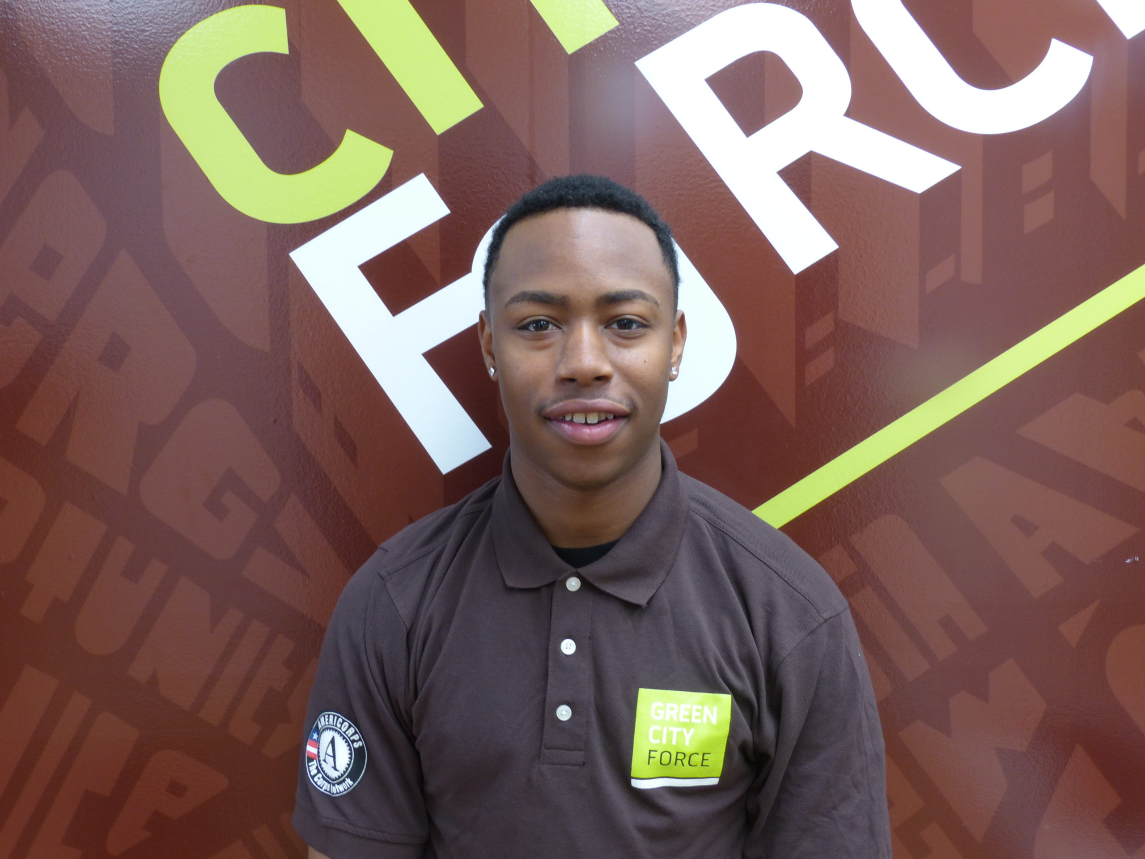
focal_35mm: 40
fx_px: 1323
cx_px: 572
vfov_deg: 36.0
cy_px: 430
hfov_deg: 46.8
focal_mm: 7.1
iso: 100
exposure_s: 1/2.5
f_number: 5
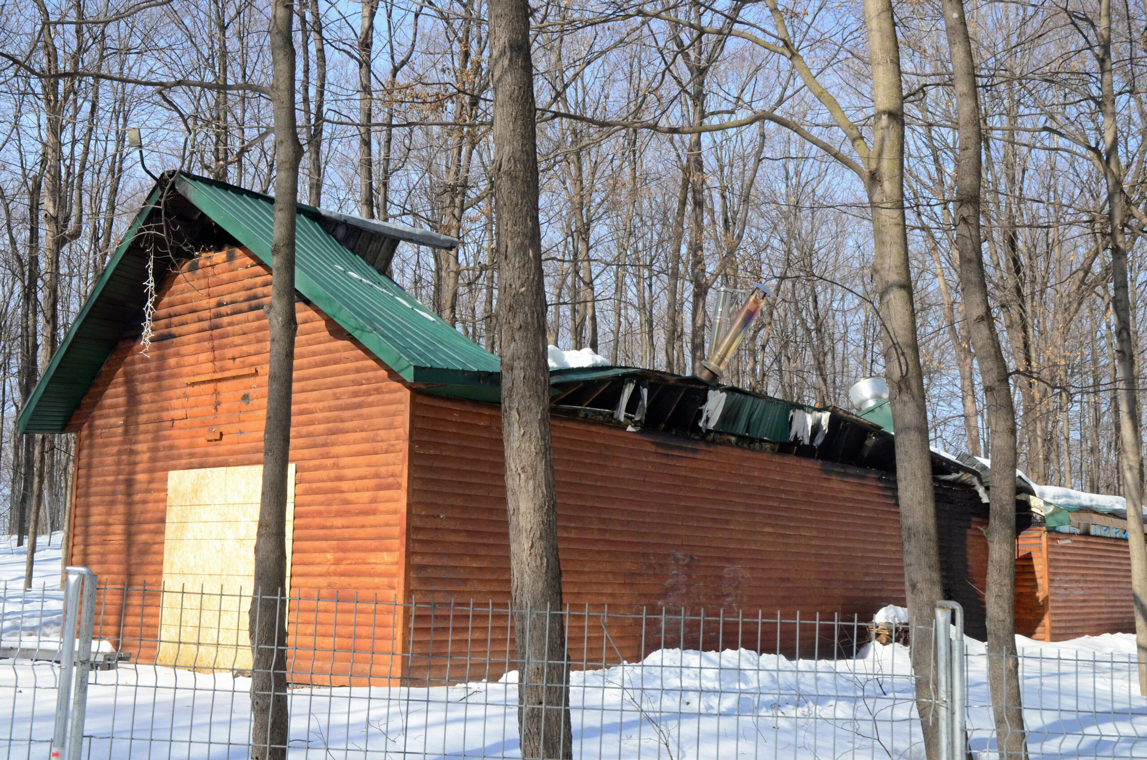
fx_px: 1288
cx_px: 574
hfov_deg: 48.0
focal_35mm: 40
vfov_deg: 32.9
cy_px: 380
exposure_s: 1/1000
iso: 1600
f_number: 13
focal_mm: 27
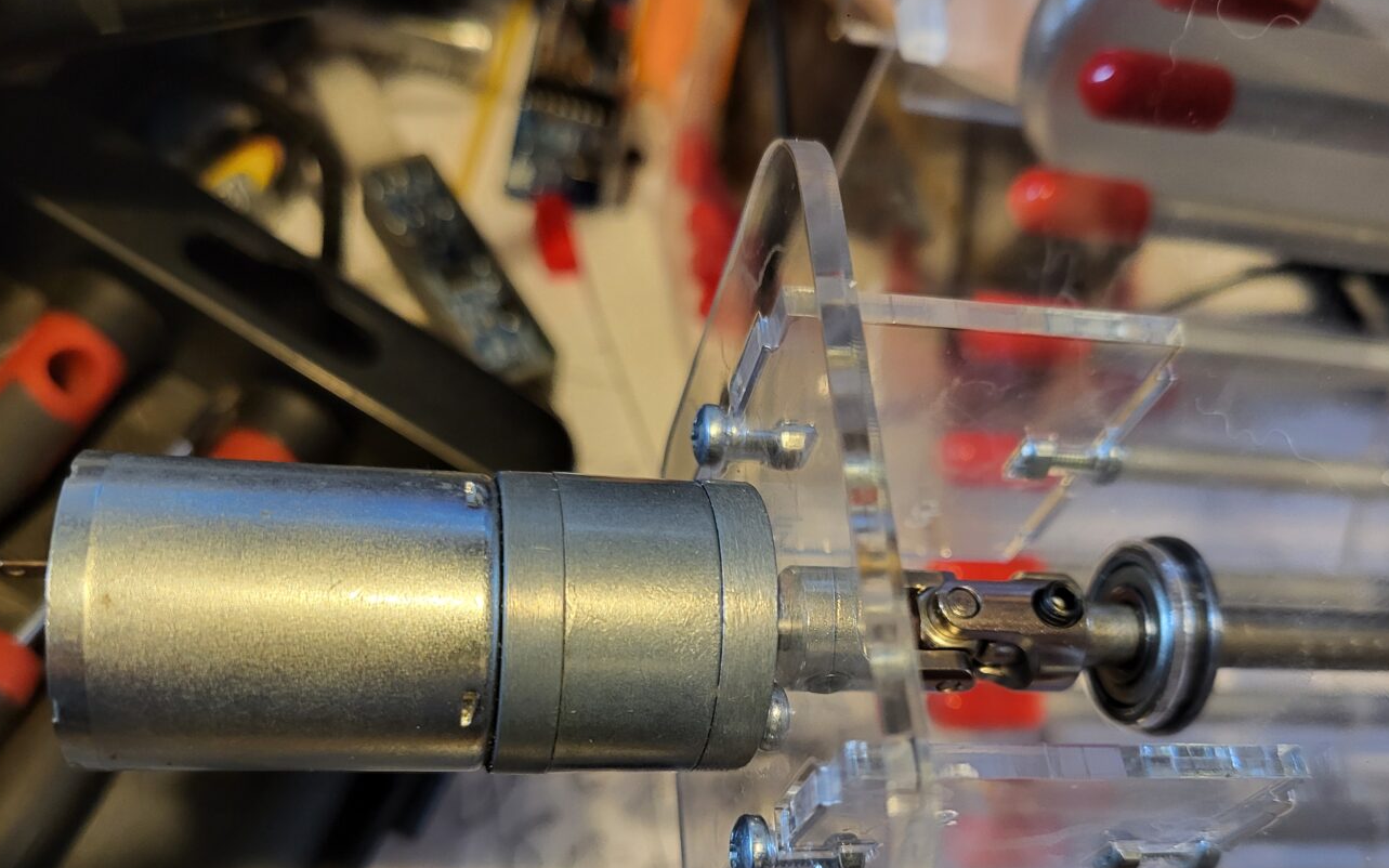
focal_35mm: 33
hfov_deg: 58.0
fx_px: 1249
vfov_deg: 37.6
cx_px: 762
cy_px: 618
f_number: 1.8
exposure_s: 1/50
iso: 400
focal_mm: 5.4
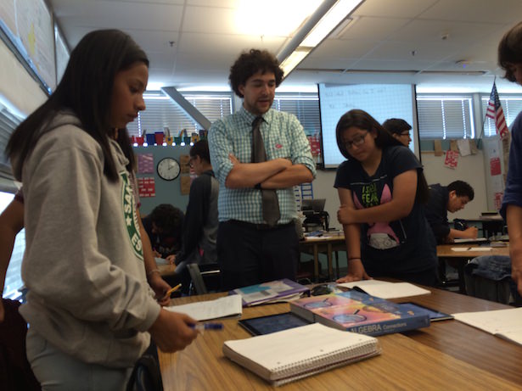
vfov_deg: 48.2
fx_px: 437
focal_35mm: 29
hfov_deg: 61.7
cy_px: 196
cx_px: 261
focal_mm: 4.15
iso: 50
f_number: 2.2
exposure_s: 1/30
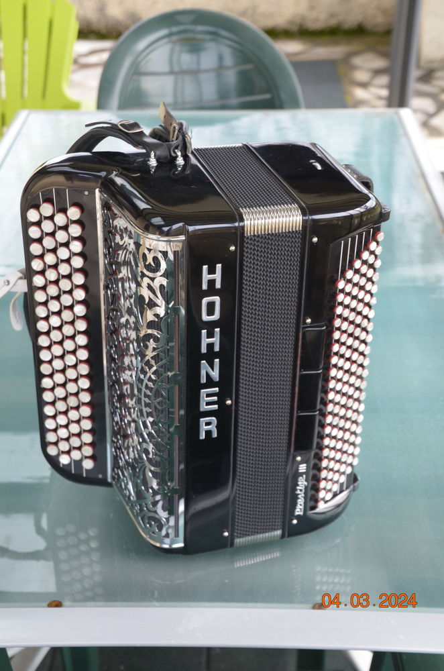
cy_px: 336
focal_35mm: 52
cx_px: 222
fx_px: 976
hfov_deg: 25.6
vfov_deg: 37.9
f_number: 4.5
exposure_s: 1/160
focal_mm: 35
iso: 200
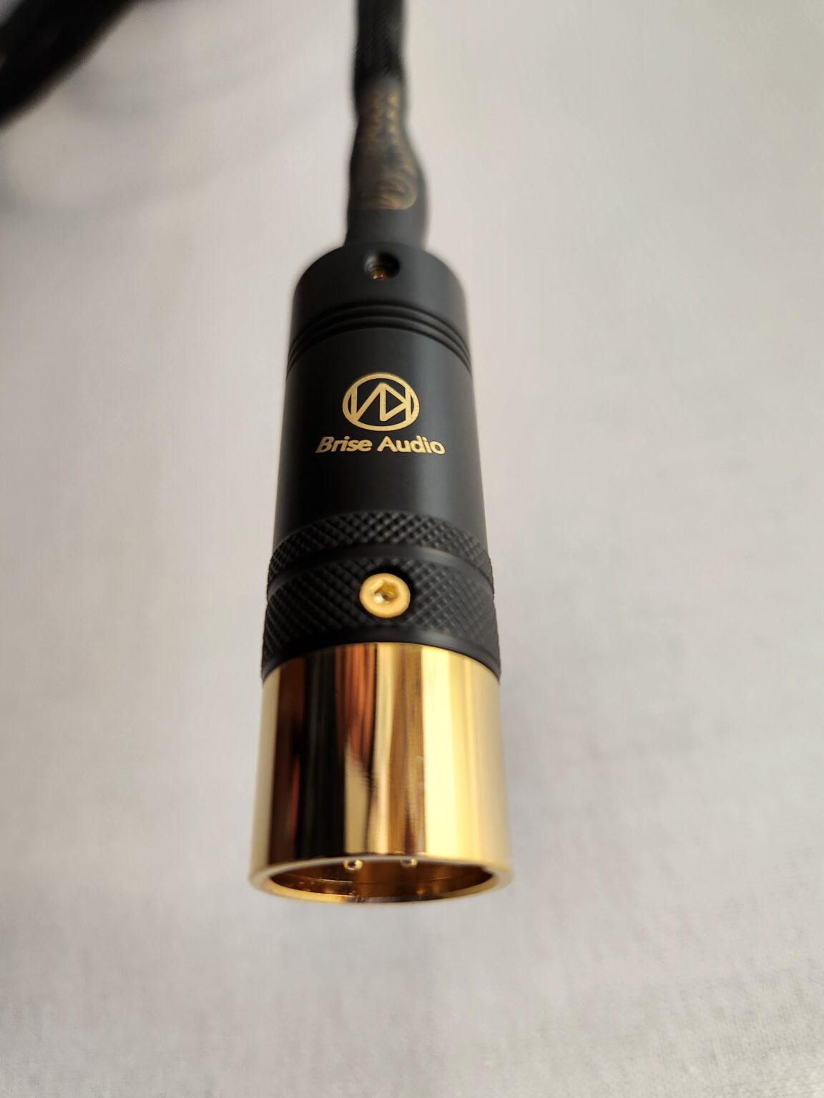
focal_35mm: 23
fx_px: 730
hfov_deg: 58.9
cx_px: 412
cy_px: 549
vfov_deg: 73.9
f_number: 1.8
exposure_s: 1/52
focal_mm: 5.4
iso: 250
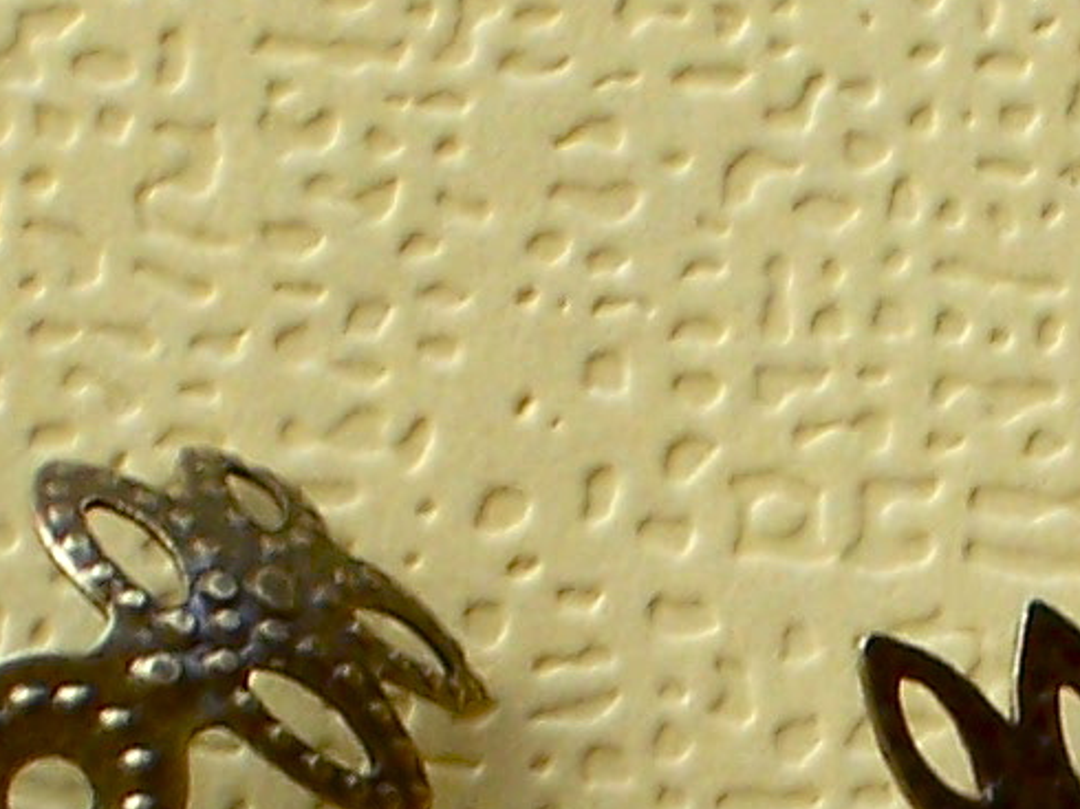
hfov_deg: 3.7
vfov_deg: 2.8
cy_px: 1314
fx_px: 16621
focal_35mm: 533
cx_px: 1404
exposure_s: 1/180
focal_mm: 16.8
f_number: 4.6
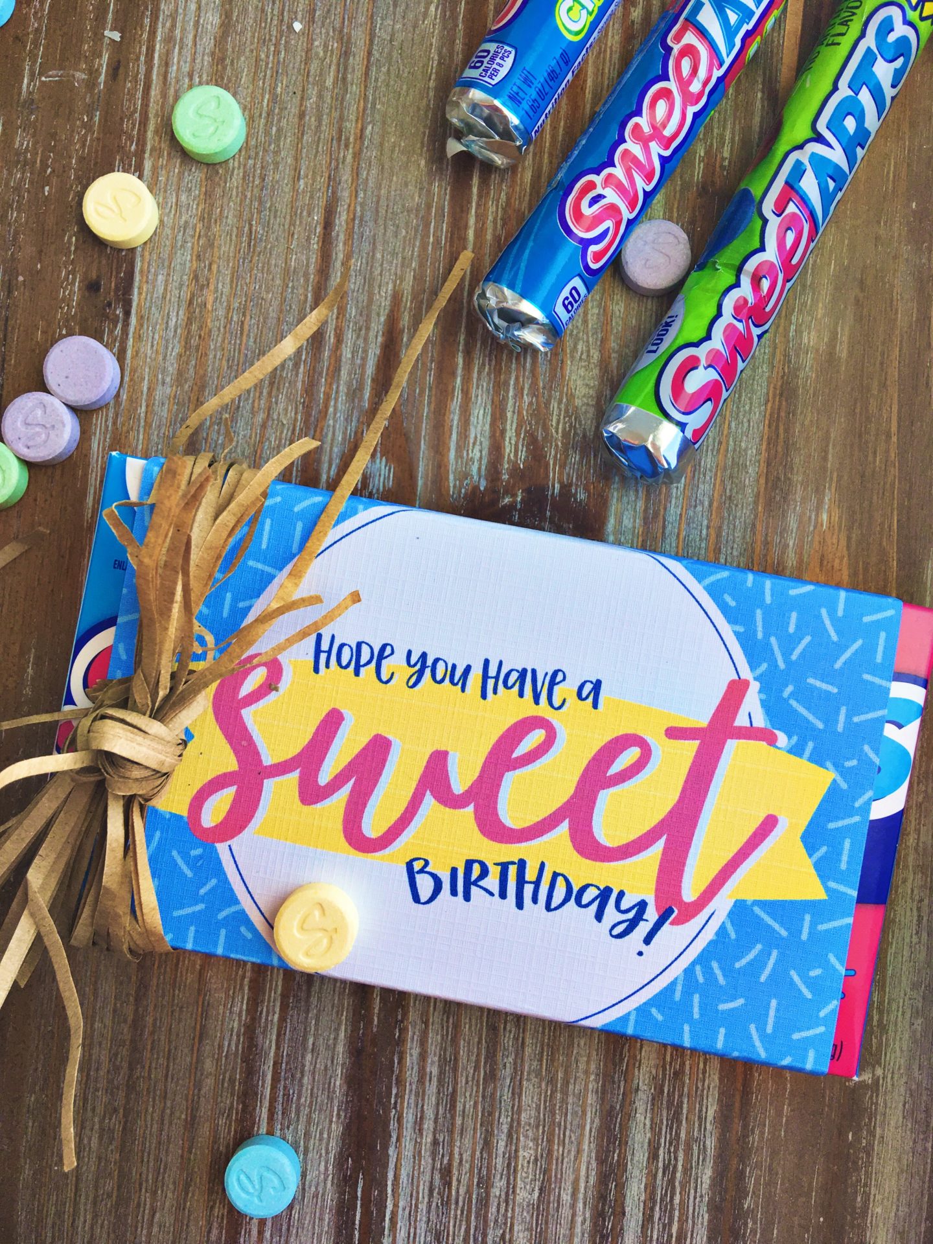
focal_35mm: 29
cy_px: 622
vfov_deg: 61.7
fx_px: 1042
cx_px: 466
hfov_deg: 48.2
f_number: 2.2
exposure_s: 1/120
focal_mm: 4.15
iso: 32
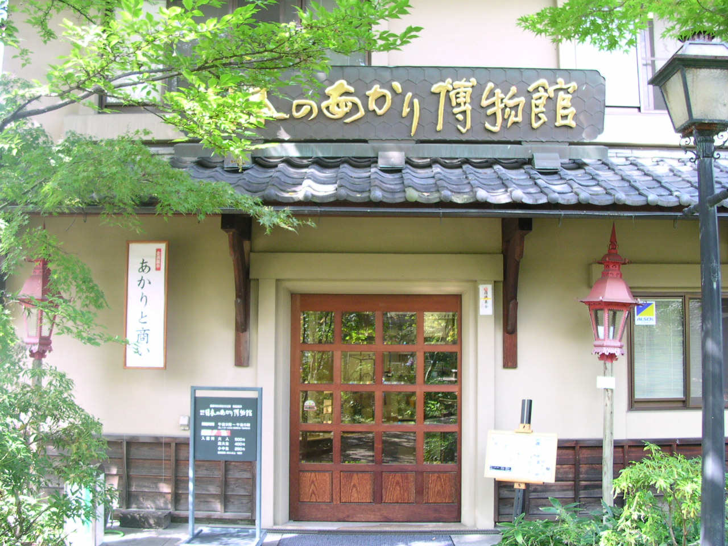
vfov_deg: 38.7
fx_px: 778
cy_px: 273
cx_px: 364
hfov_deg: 50.1
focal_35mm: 37
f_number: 2.7
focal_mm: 5.6
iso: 100
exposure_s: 1/38.1
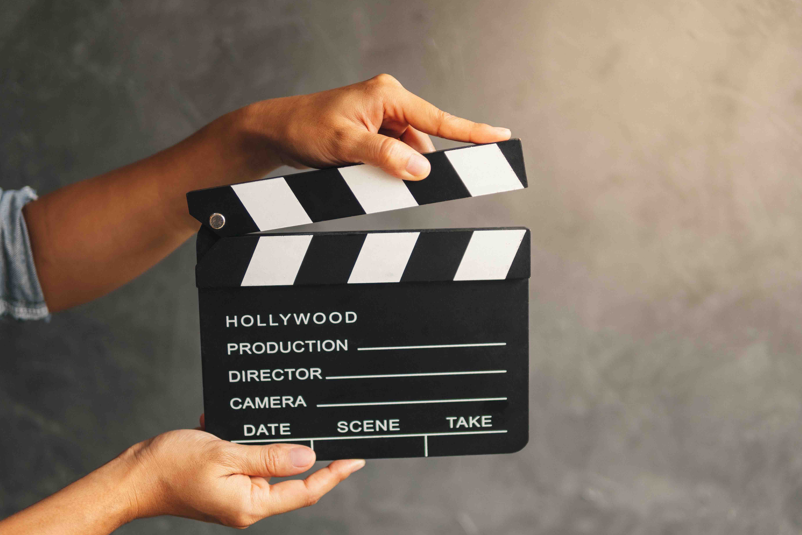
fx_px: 1091
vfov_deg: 27.5
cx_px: 420
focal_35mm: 49
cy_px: 283
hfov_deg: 40.3
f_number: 1.4
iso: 100
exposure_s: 1/125
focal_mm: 30
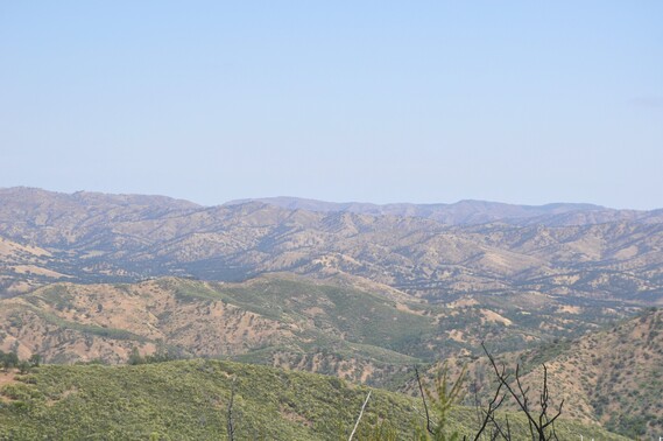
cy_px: 220
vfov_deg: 17.5
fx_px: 1435
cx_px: 332
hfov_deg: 26.0
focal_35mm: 78
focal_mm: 52
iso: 320
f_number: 11
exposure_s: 1/500
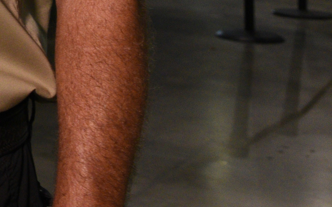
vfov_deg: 7.6
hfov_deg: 11.4
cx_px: -379
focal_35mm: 162
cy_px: -286
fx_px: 1466
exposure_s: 1/20
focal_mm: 32
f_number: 7.1
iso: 1600
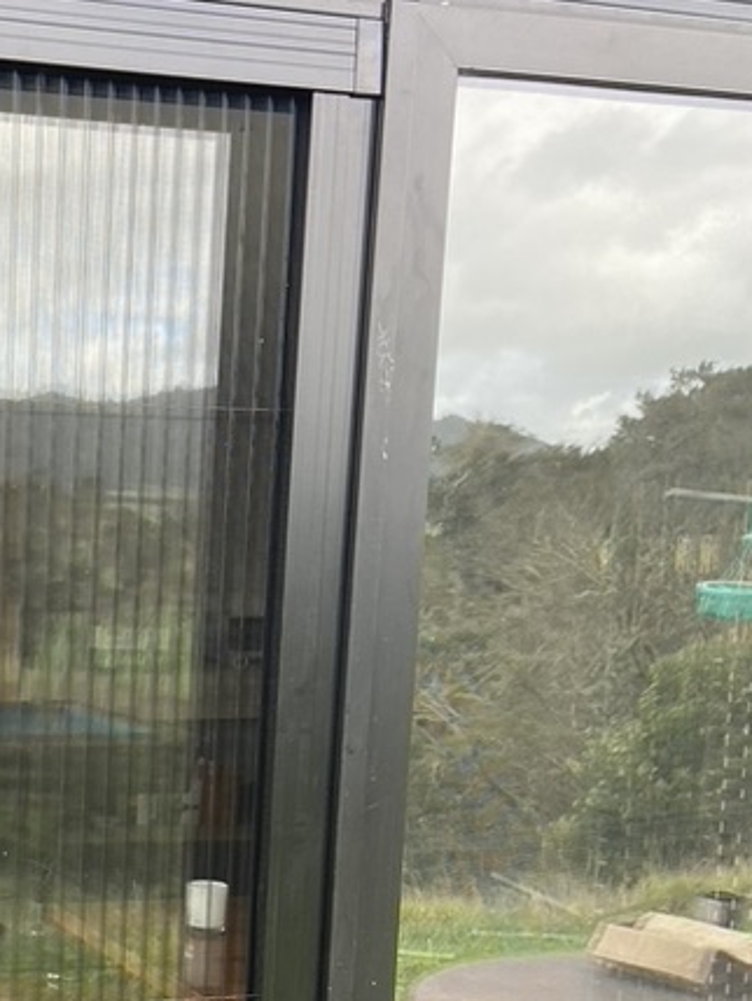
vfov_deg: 30.1
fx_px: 1795
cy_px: 859
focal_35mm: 62
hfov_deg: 22.5
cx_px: -42
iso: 32
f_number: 1.8
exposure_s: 1/122
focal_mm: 4.25
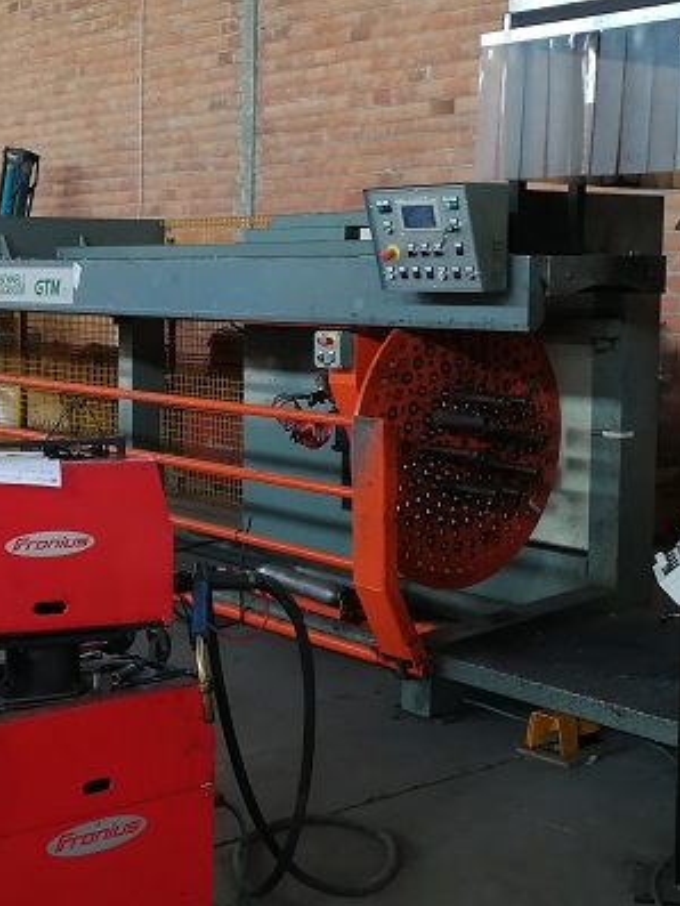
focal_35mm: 54
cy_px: 420
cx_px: 173
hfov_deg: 26.7
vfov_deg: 35.5
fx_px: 1414
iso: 160
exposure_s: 1/33.3
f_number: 2.2
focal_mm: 3.95
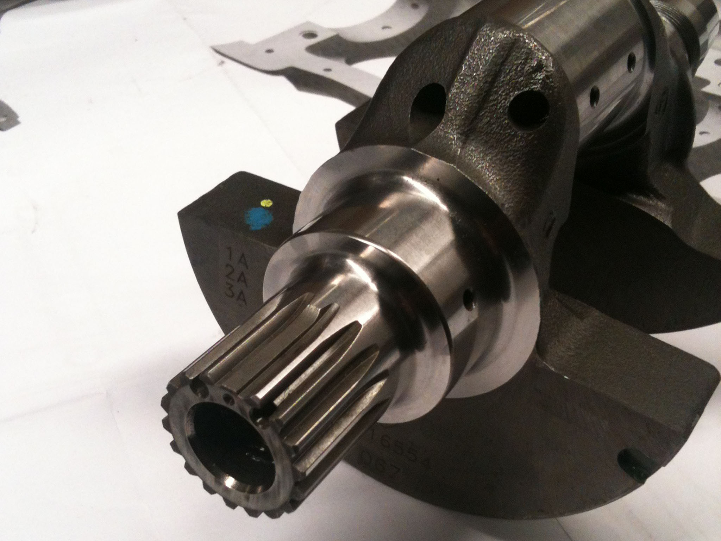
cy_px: 270
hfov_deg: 52.6
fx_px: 729
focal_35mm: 35
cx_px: 360
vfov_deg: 40.7
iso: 125
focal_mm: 3.85
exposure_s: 1/120
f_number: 2.8
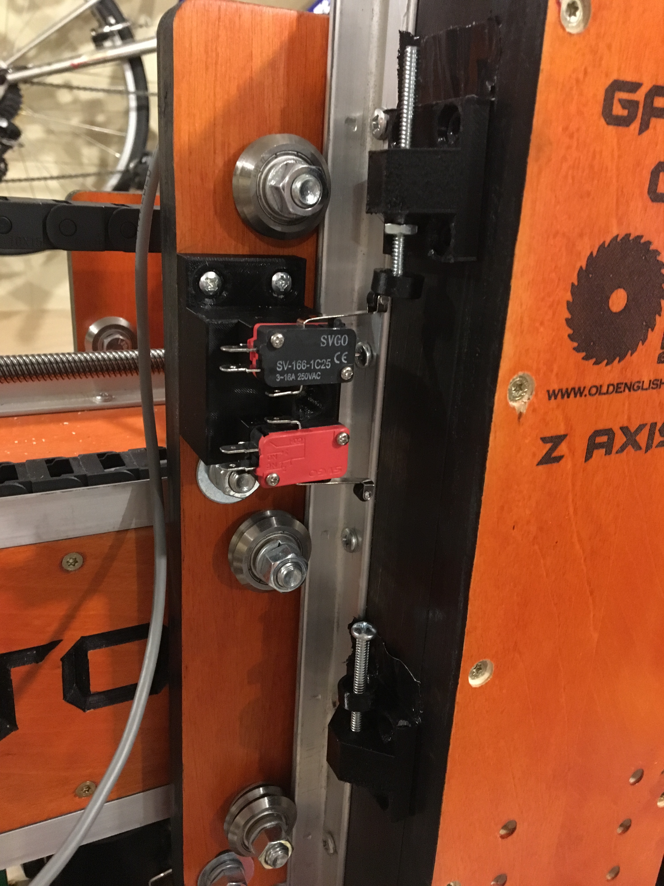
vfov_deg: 61.7
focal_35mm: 29
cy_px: 443
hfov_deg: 48.2
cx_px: 332
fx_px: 742
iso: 500
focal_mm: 4.15
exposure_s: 1/15
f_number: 2.2
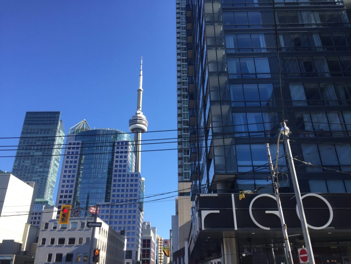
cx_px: 176
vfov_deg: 48.2
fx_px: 294
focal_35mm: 29
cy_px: 132
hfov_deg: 61.7
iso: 32
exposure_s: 1/791
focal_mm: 4.15
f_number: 2.2
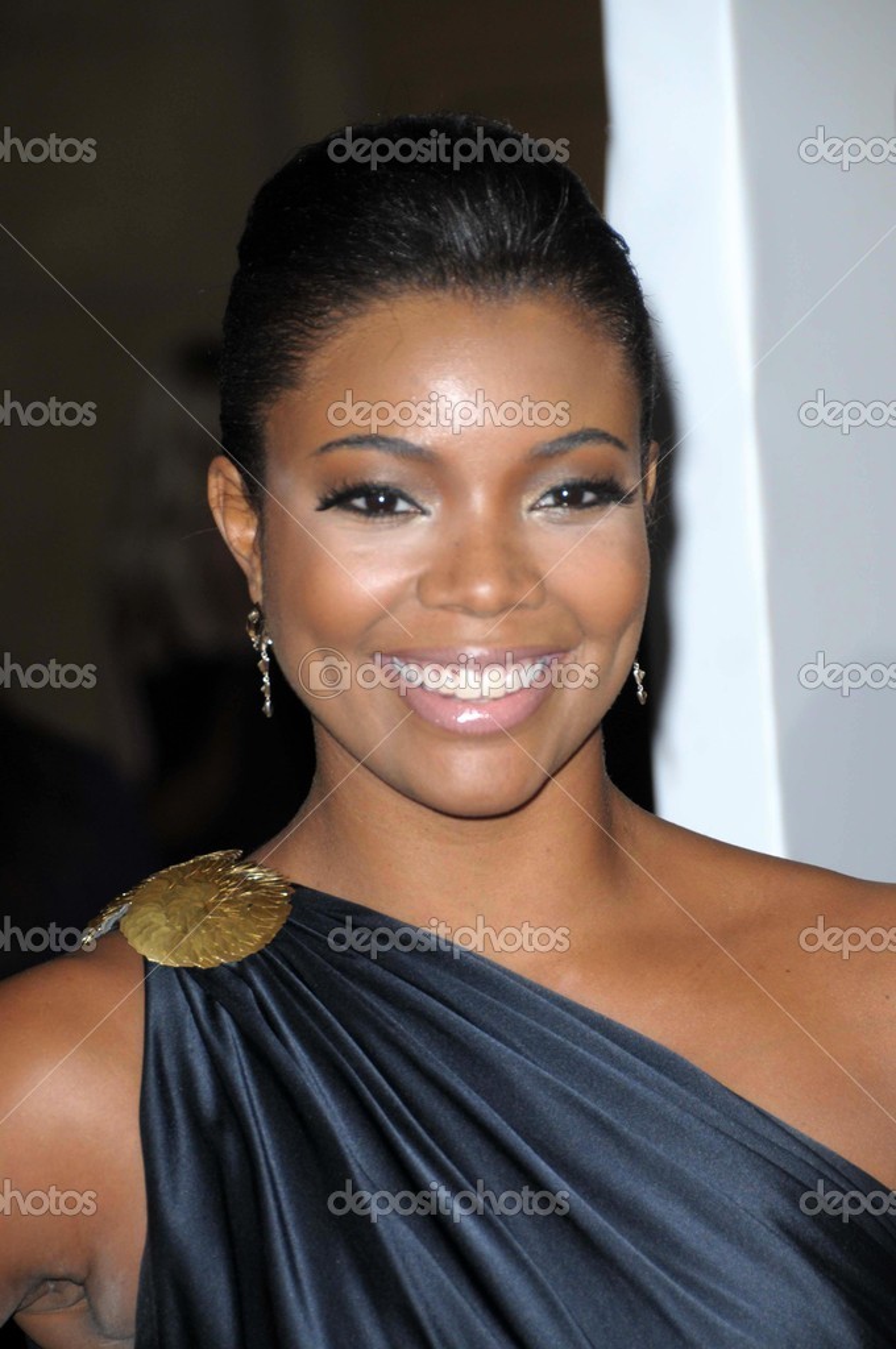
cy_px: 674
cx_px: 448
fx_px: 11230
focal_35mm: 300
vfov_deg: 6.9
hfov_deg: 4.6
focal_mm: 200
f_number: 7.1
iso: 320
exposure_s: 1/250
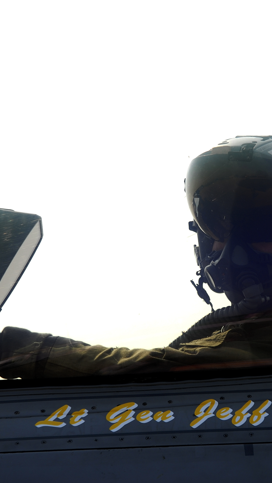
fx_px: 2266
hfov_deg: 6.9
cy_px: 241
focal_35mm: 177
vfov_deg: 12.2
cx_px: 228
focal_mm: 75
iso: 100
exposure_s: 1/500
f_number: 5.6
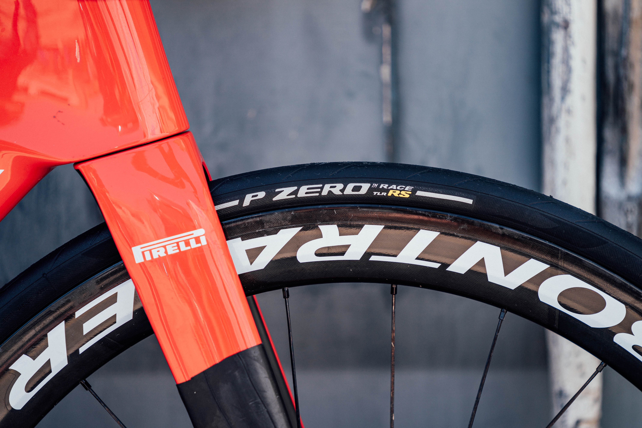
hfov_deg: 10.3
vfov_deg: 6.9
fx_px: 3566
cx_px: 321
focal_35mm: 200
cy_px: 214
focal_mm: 200
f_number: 2.8
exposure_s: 1/640
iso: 200
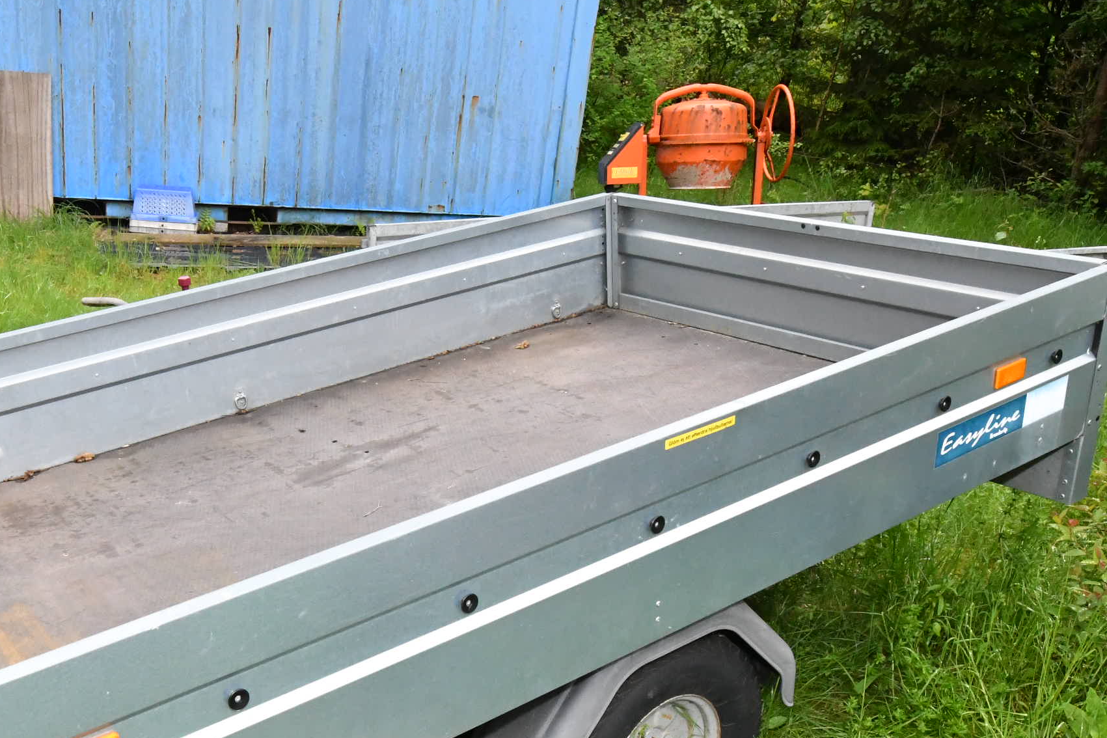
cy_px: 548
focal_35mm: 37
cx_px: 389
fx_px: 1132
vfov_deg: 35.4
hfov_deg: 51.3
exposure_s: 1/250
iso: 4000
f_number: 16
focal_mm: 15
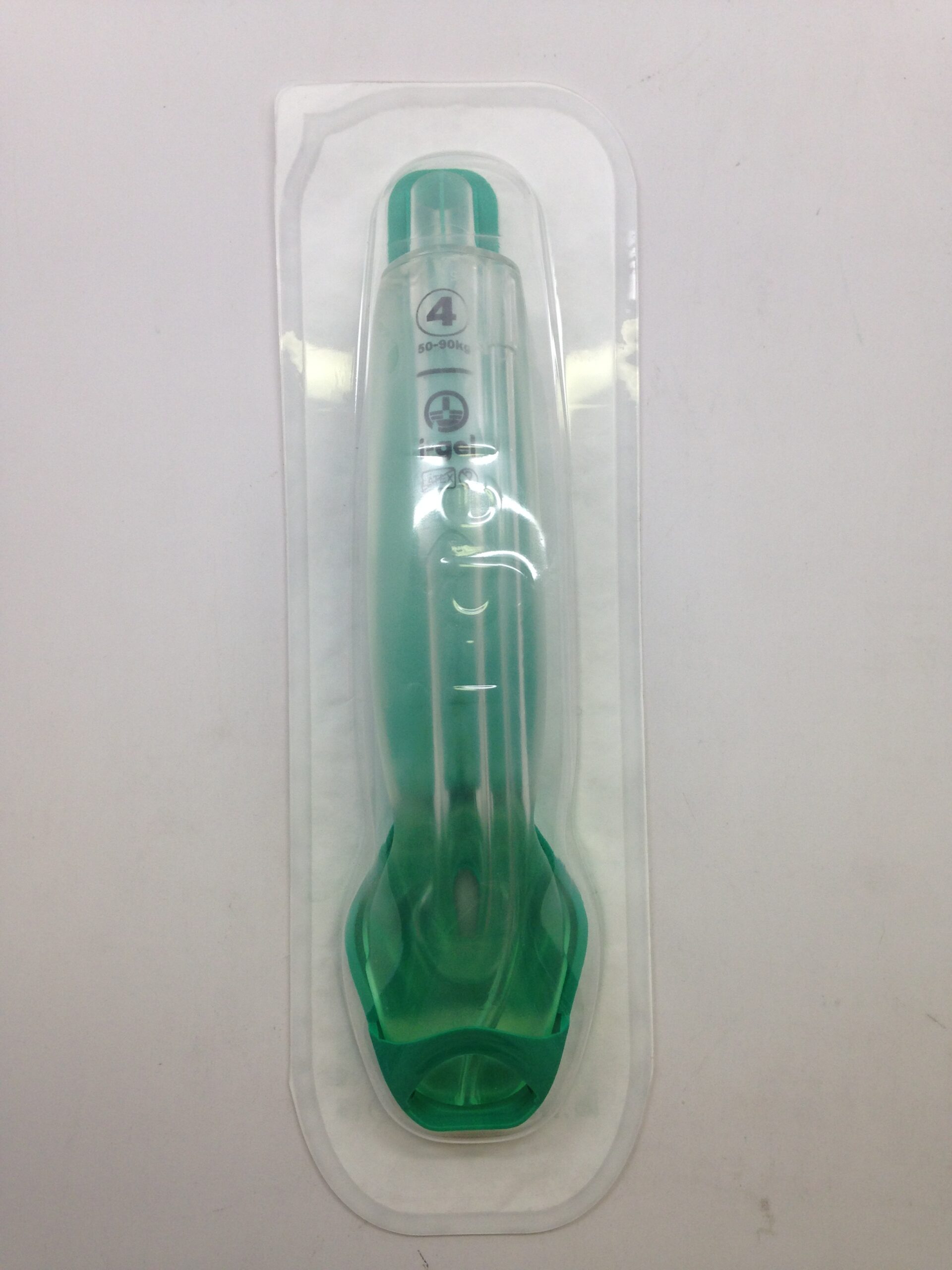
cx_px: 476
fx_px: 1210
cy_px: 635
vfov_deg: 55.4
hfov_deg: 42.9
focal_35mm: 33
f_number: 2.4
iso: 64
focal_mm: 4.12
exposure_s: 1/60
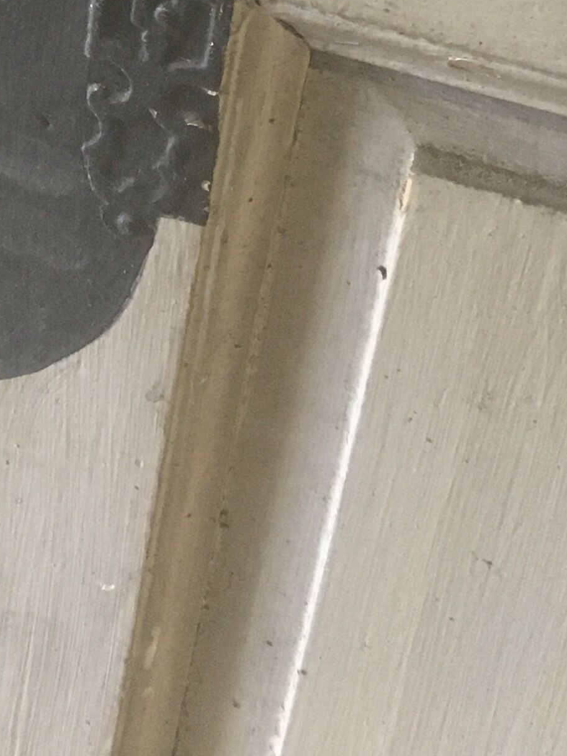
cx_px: -74
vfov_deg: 17.8
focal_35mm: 96
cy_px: -456
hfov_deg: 15.0
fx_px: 2096
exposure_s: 1/33
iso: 200
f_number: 2.2
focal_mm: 4.15
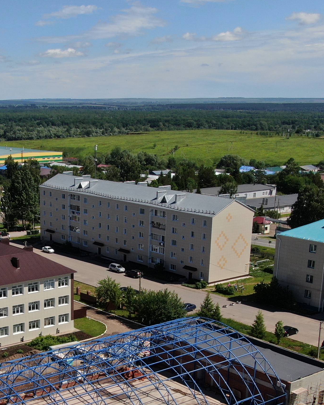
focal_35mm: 55
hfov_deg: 27.1
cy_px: 320
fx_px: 659
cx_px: 71
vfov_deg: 33.2
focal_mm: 4.39
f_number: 2.8
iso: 100
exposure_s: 1/2000
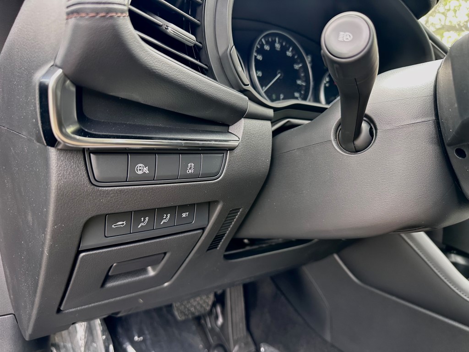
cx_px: 234
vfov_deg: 56.8
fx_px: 325
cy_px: 176
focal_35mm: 24
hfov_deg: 71.6
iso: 160
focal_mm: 6.86
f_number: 1.78
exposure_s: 1/121
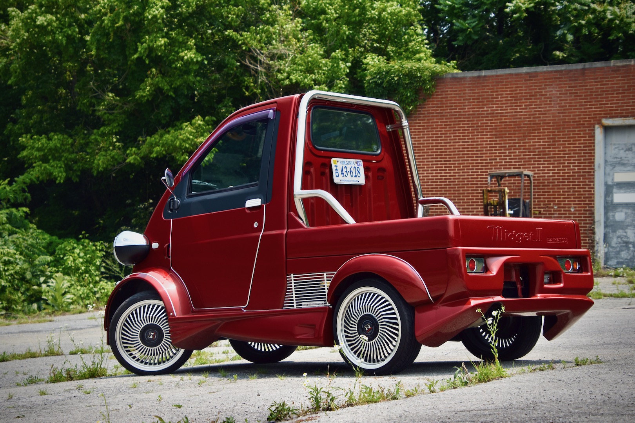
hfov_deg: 24.6
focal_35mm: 82
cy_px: 212
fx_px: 1455
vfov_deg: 16.6
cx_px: 318
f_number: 7.1
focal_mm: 55
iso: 100
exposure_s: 1/160
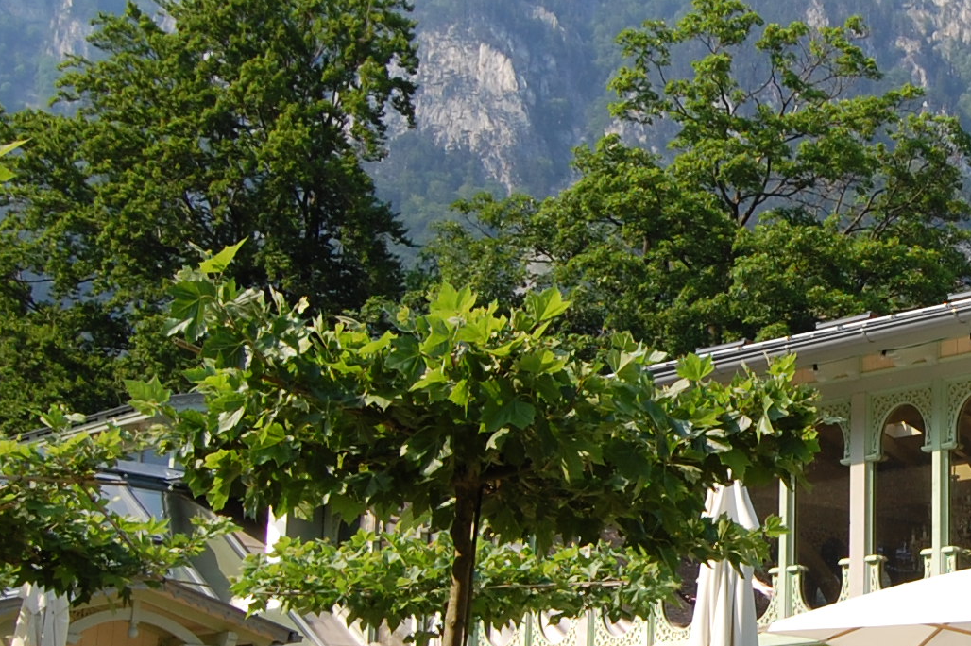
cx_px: 968
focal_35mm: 79
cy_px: 381
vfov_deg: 17.2
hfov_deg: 24.5
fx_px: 2129
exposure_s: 1/250
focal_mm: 18
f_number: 8
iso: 200
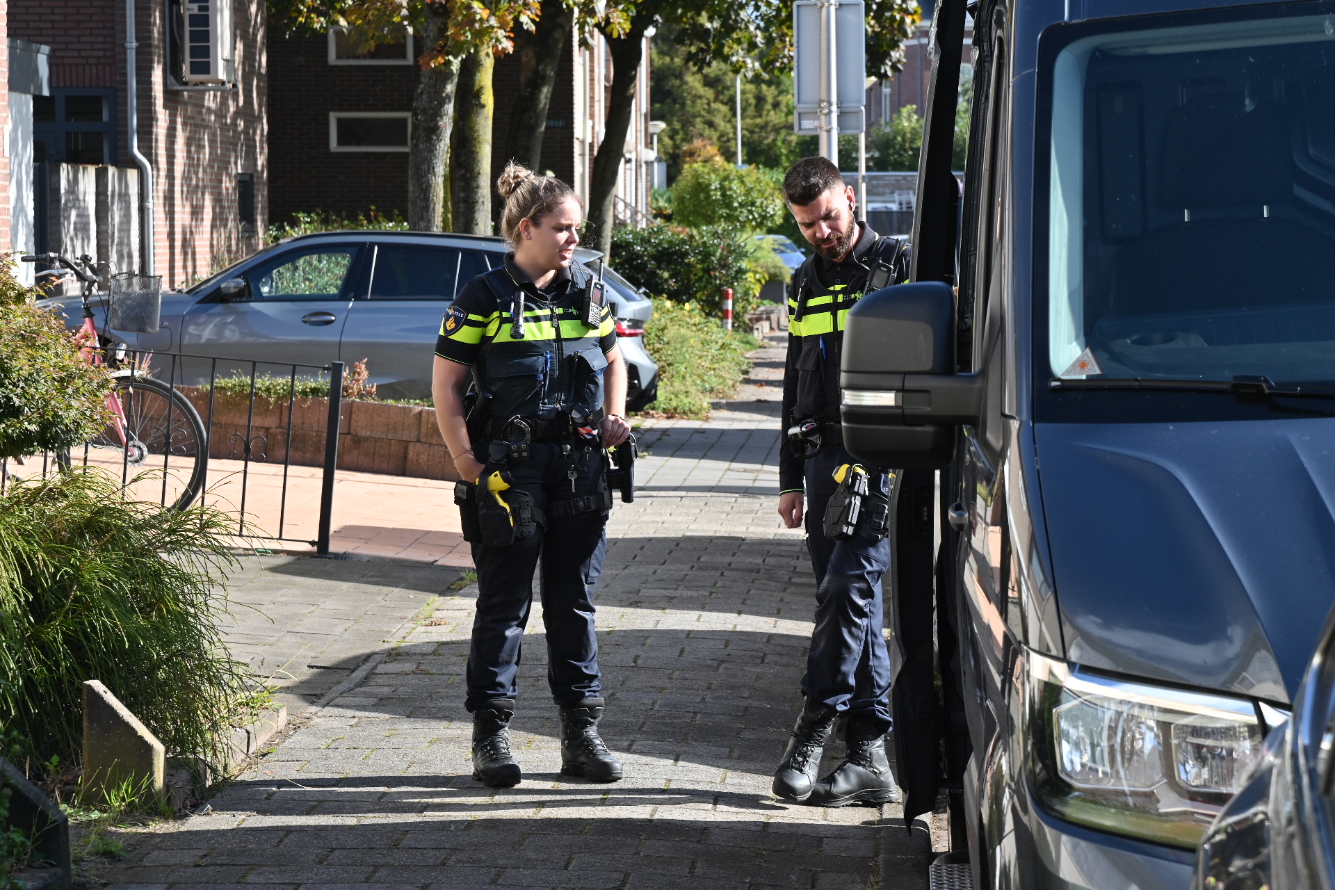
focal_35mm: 120
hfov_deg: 17.1
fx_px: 4450
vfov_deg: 11.4
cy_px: 445
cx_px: 668
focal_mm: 120
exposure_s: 1/250
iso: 400
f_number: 11
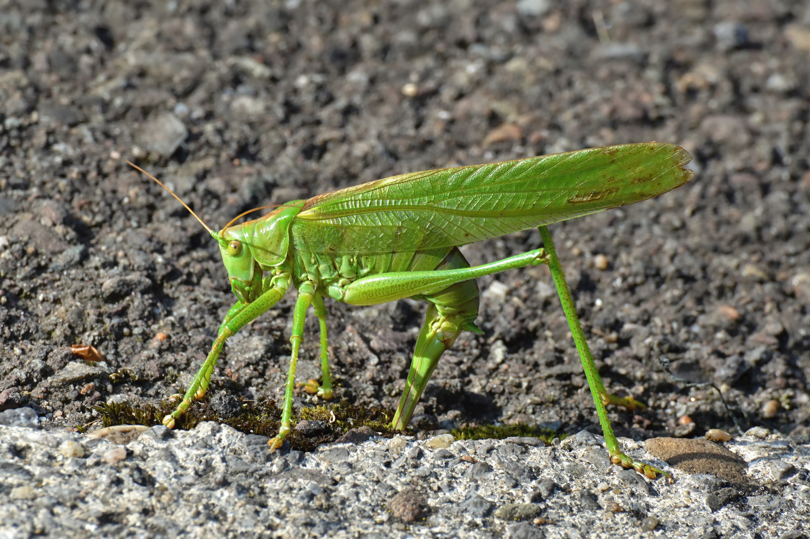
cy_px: 270
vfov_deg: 3.1
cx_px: 405
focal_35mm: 450
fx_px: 10117
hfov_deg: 4.6
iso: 400
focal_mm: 300
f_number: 20
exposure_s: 1/125
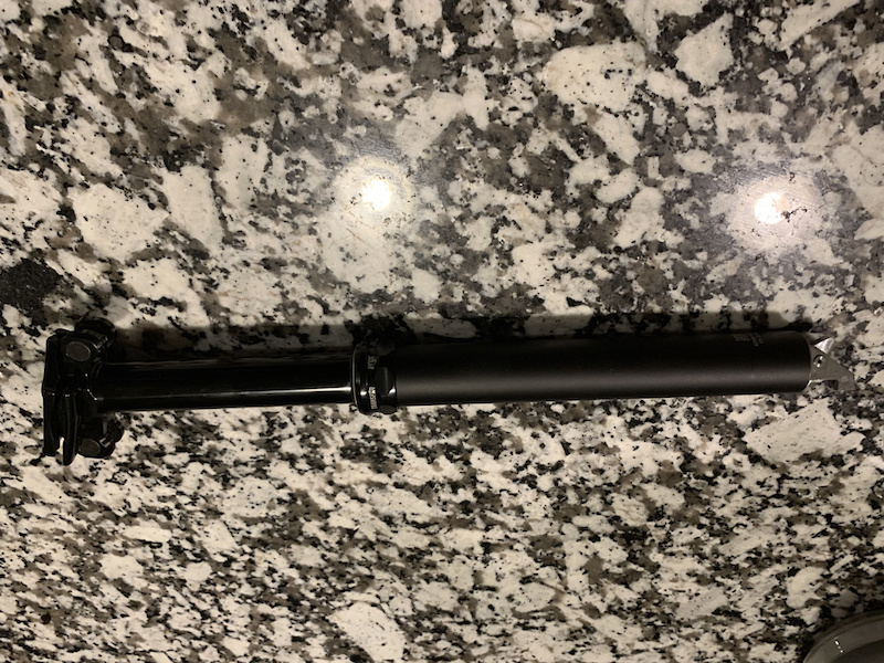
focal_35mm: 26
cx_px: 442
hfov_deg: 67.3
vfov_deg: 53.1
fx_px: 664
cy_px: 332
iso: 320
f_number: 1.8
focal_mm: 4.25
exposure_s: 1/60
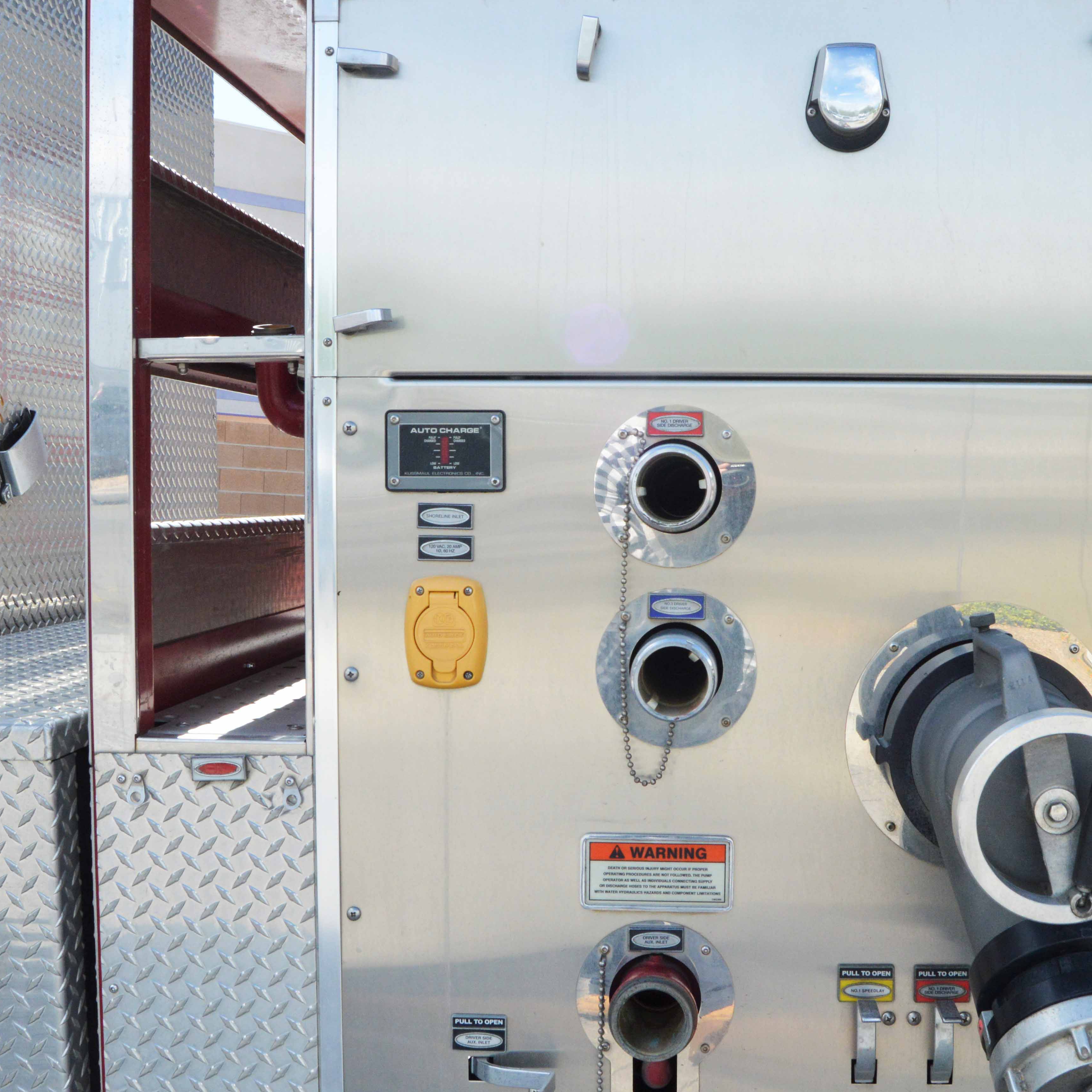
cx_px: 671
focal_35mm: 40
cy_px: 582
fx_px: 1428
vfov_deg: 41.8
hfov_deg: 41.6
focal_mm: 18
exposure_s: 1/500
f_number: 11
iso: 800
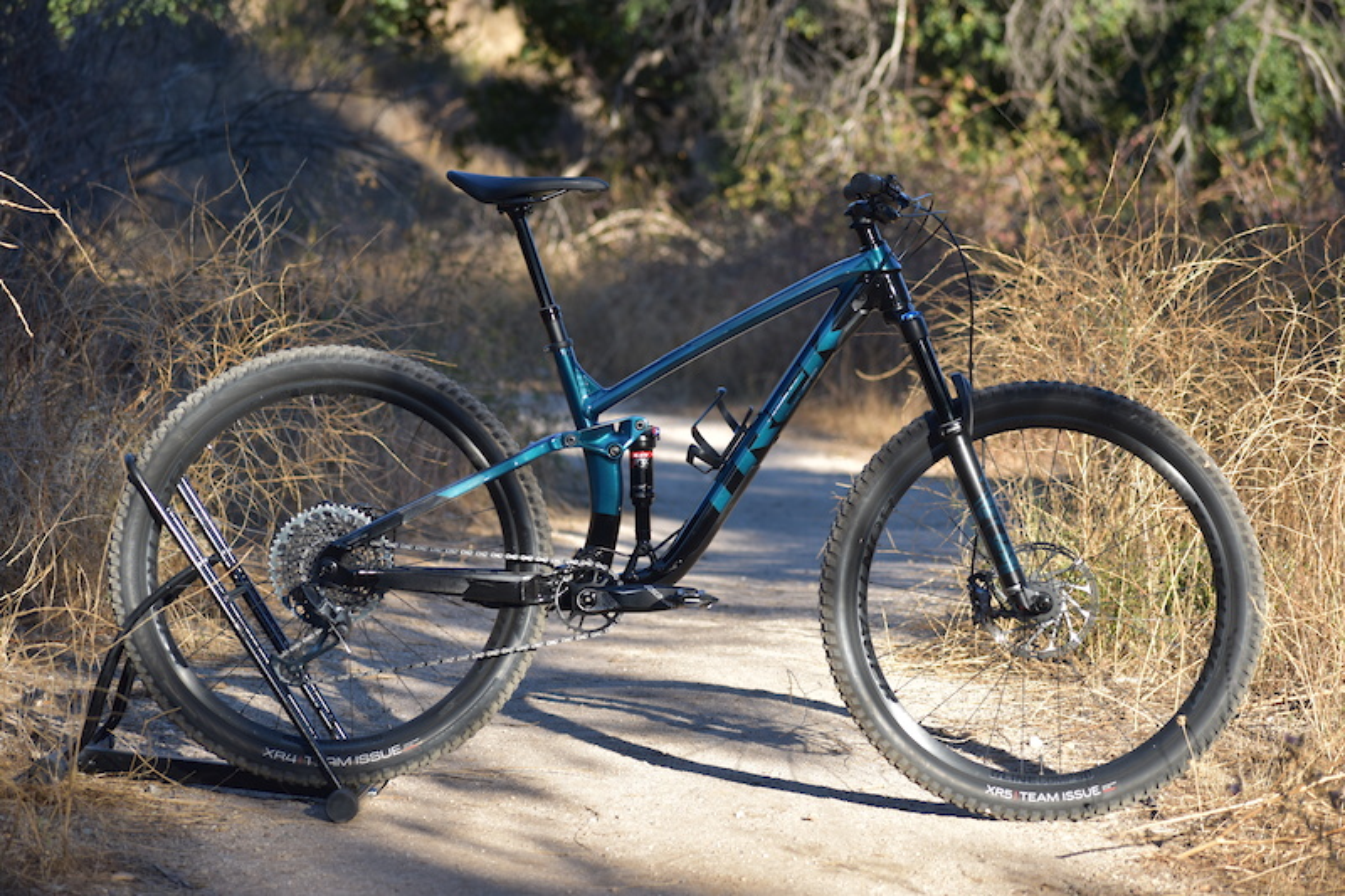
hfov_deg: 12.5
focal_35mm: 165
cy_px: 448
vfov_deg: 8.3
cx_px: 672
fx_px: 6163
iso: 125
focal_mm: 110
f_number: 4.8
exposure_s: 1/200
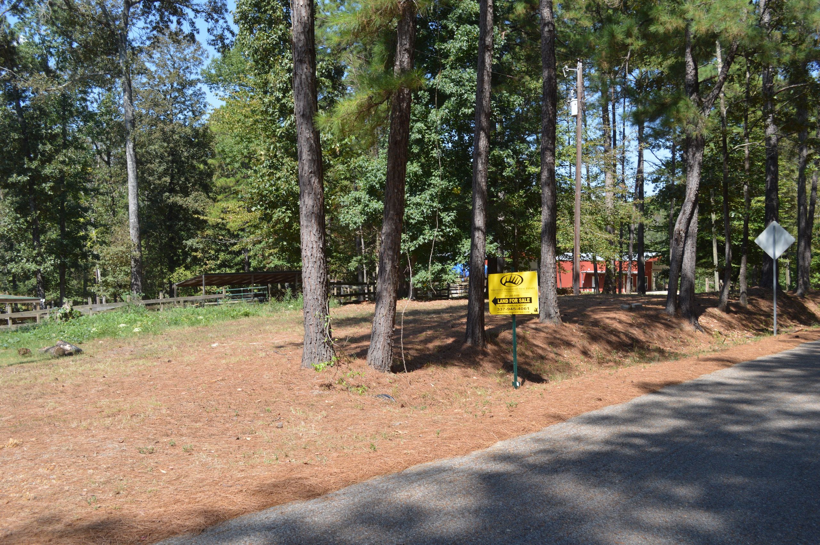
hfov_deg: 57.3
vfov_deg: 39.9
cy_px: 272
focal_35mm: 33
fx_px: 751
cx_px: 410
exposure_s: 1/200
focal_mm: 22
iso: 100
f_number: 7.1
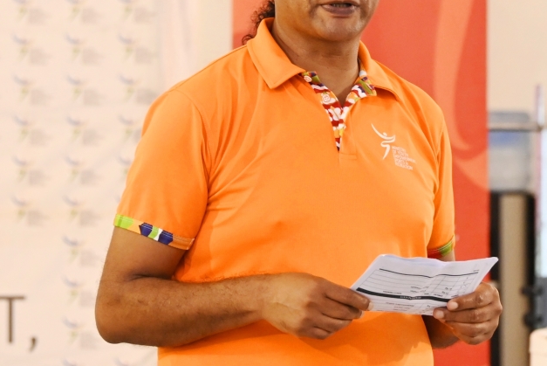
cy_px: 113
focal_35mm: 204
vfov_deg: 6.7
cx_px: 305
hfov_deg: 10.1
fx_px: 3102
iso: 2500
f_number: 6.3
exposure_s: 1/160
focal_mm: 125
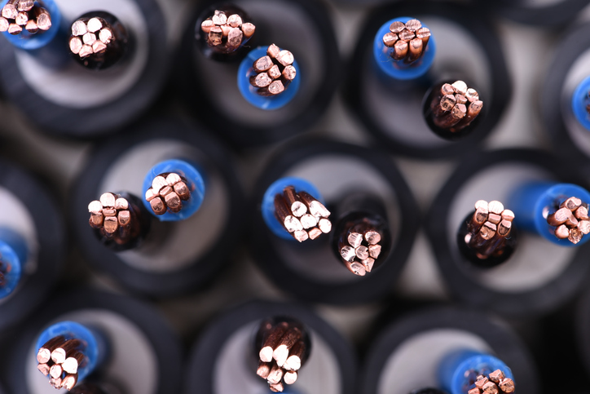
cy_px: 197
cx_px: 295
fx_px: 1721
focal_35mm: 105
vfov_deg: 13.0
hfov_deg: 19.5
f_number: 18
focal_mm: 105
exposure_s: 1/60
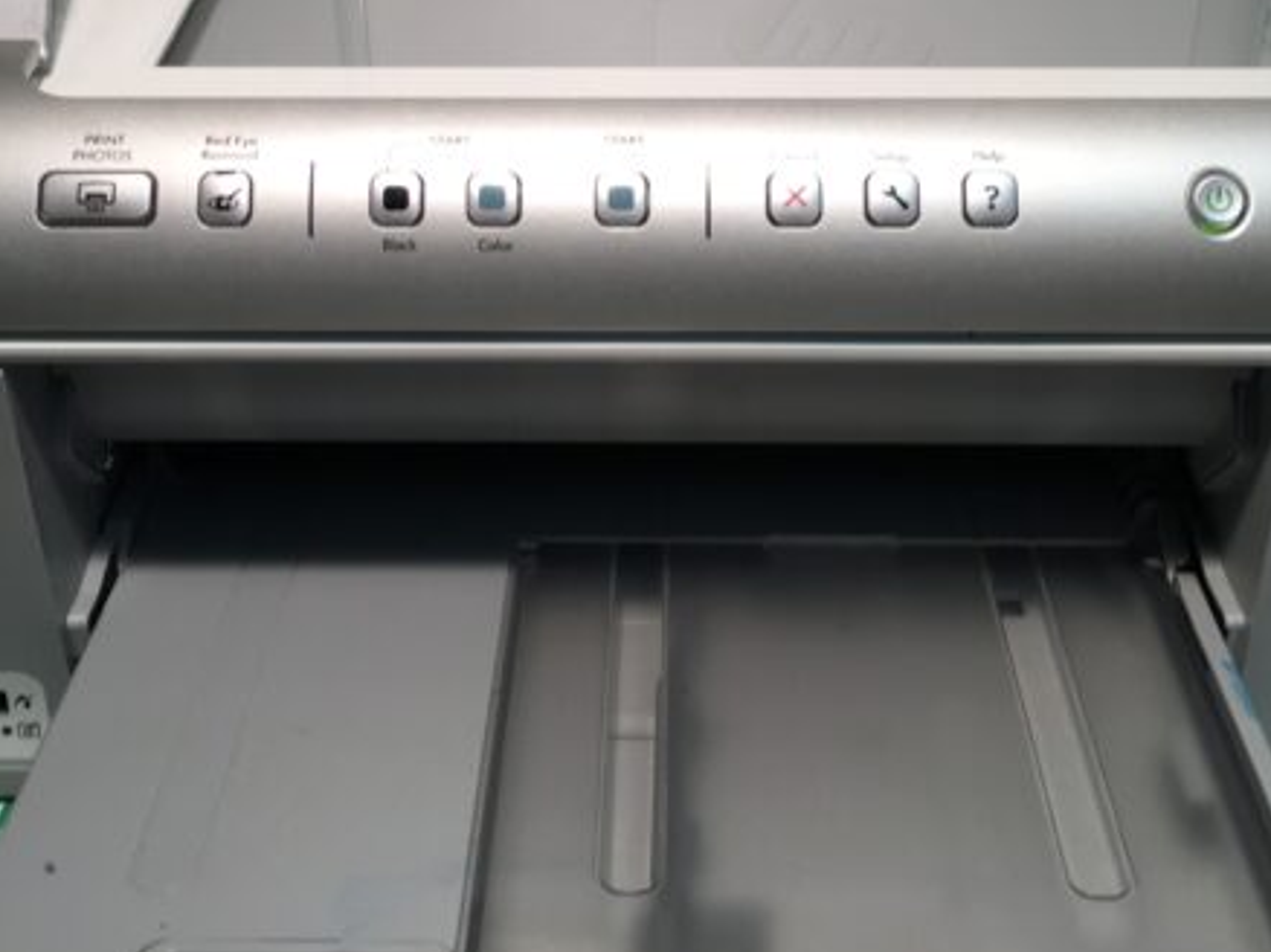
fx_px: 1945
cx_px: 647
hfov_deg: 36.2
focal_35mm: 53
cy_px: 102
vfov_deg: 26.6
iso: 40
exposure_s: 1/120
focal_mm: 4.15
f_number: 2.2
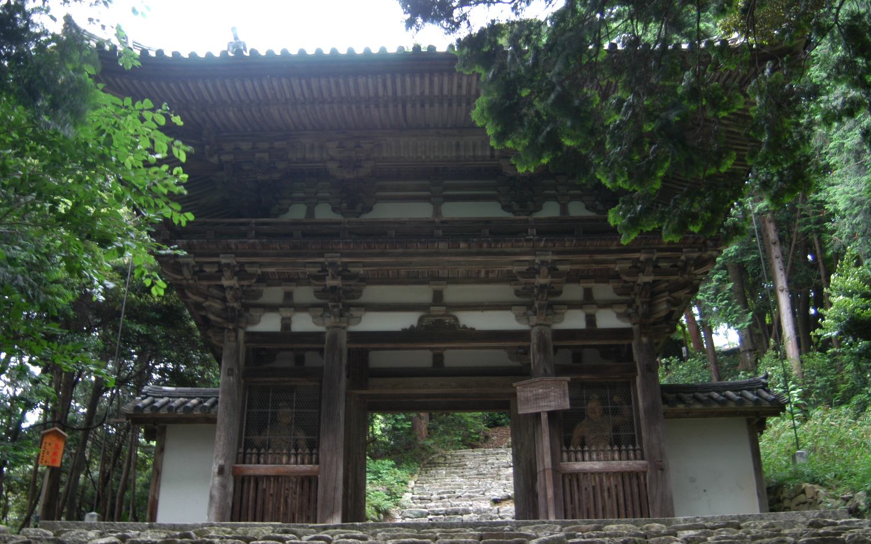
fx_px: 878
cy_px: 272
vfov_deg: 34.4
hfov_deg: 52.8
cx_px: 437
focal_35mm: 37
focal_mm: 24
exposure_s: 1/20
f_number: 3.5
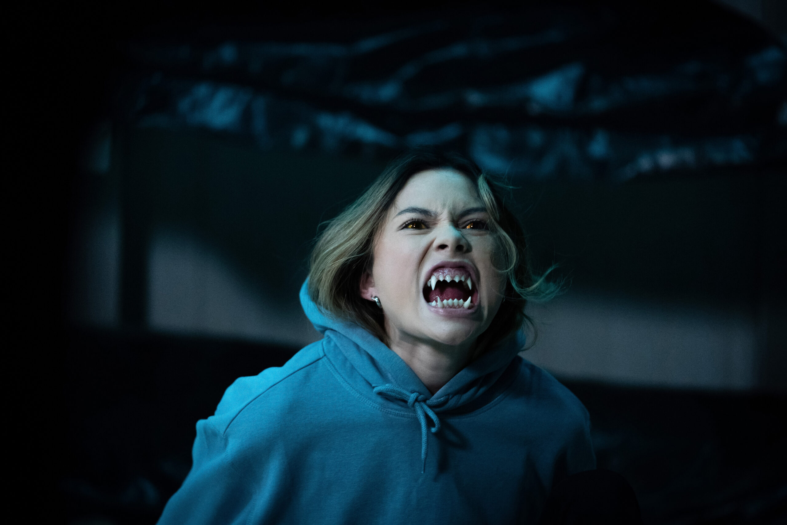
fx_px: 4372
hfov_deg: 10.3
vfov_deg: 6.9
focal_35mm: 200
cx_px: 394
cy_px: 262
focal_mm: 200
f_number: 2.8
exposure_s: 1/500
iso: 3200
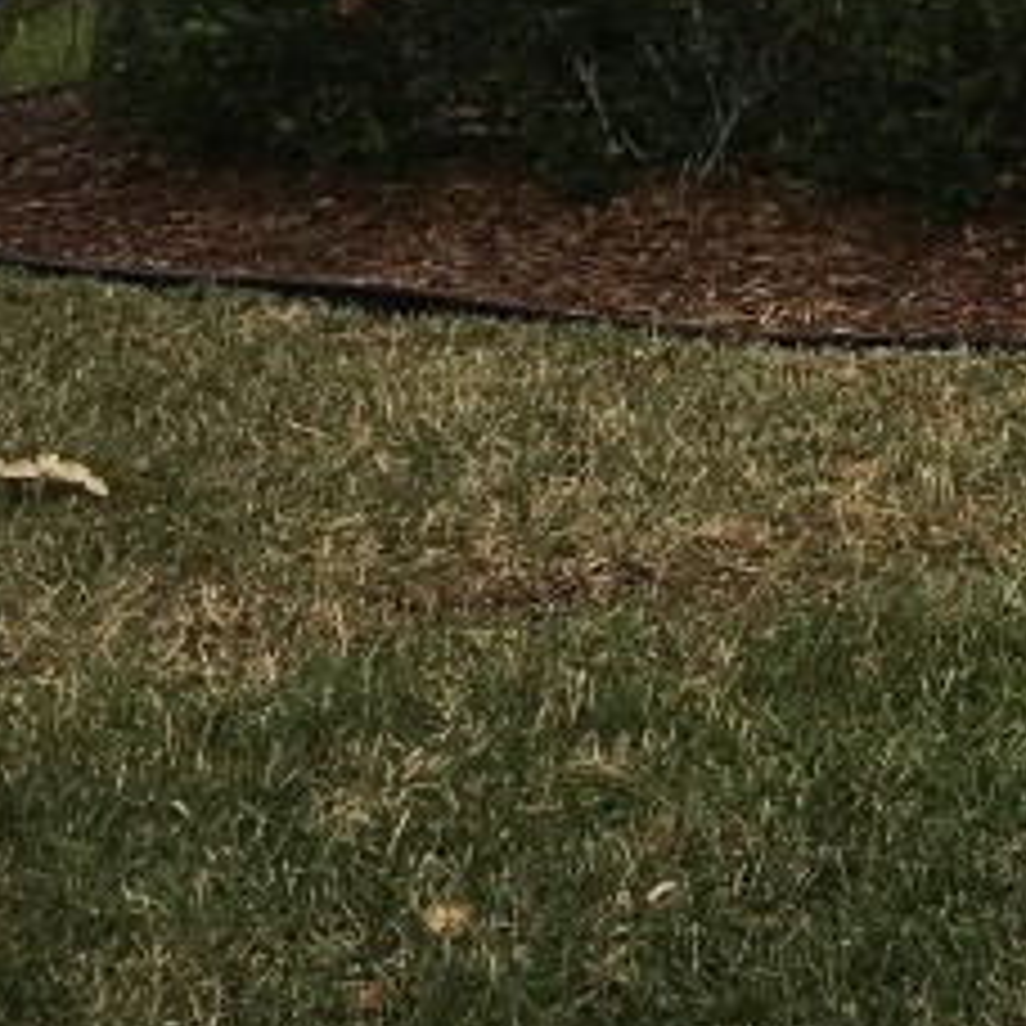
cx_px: 1894
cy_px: -567
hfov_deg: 13.5
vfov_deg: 14.1
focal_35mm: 115
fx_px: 3856
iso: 25
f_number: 2.2
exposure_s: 1/905
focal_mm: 4.15
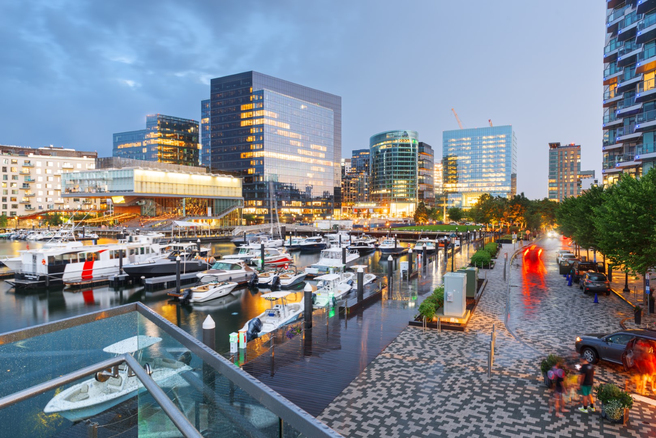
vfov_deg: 53.2
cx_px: 328
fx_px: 437
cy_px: 219
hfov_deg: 73.7
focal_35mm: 24
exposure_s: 13
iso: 64
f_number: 9
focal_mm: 24
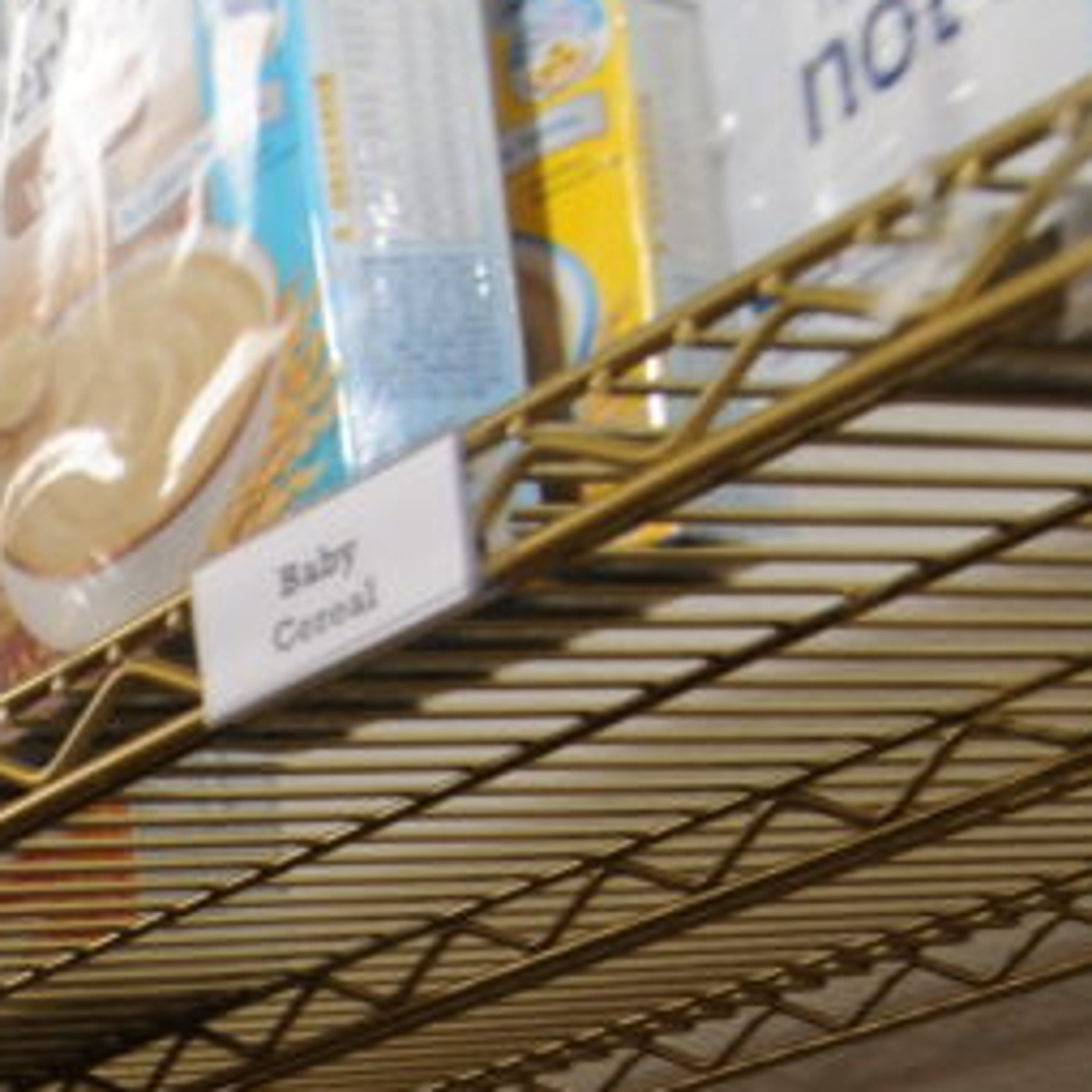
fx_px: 3284
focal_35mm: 92
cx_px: -1246
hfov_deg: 14.7
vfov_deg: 16.4
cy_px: 1846
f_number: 6.3
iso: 250
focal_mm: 12
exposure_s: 1/80
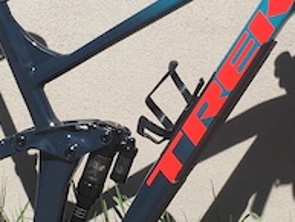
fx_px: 1023
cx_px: 193
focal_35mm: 120
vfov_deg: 12.4
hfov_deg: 16.4
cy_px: 109
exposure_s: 1/1479
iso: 25
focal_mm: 4.15
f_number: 2.2
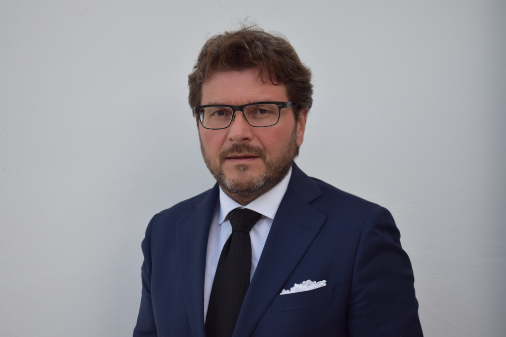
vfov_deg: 18.9
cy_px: 168
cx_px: 253
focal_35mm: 72
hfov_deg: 28.1
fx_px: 1012
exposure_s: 1/125
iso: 220
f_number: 5.3
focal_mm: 48
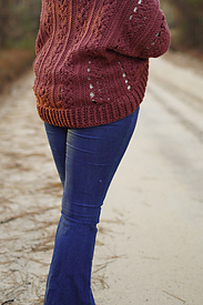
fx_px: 771
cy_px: 62
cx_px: 83
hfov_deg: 15.0
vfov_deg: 22.1
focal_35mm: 91
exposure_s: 1/80
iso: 100
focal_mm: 50
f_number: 1.8
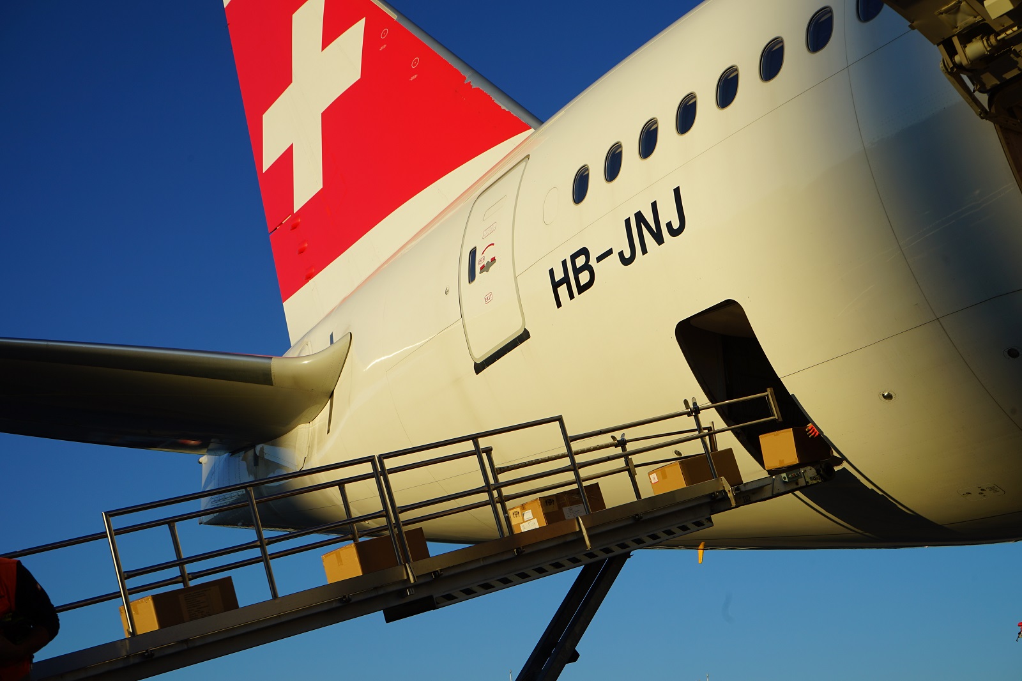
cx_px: 511
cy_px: 340
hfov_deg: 39.6
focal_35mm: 50
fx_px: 1419
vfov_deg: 27.0
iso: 100
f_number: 11
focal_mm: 50
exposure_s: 1/125
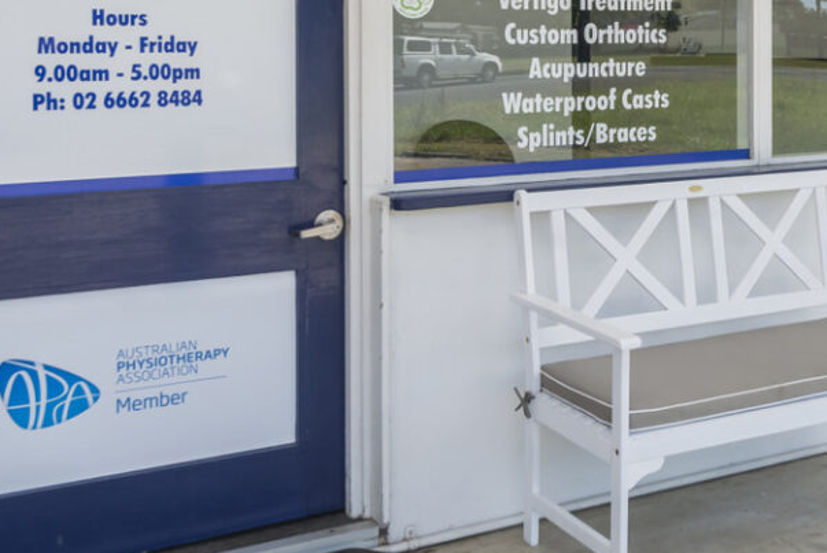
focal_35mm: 56
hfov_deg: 34.8
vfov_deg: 23.6
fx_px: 1287
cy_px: 67
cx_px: 627
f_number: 8
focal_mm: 22
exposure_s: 1/400
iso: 800
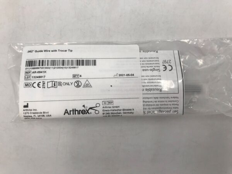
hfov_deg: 63.4
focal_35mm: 28
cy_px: 87
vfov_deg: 49.7
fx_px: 188
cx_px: 116
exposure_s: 1/120
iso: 32
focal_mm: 3.99
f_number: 1.8
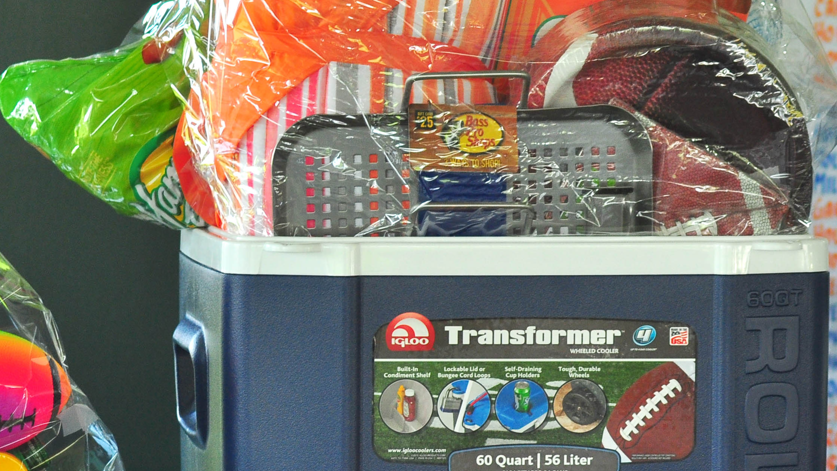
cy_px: 366
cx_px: 273
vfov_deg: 5.8
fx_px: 4683
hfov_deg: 10.2
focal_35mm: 211
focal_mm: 70
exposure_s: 1/160
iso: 400
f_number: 6.3
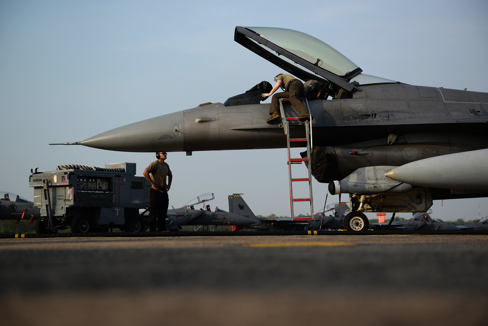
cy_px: 163
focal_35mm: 70
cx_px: 244
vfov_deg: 19.5
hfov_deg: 28.8
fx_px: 949
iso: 100
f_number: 4
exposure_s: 1/1000
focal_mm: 70
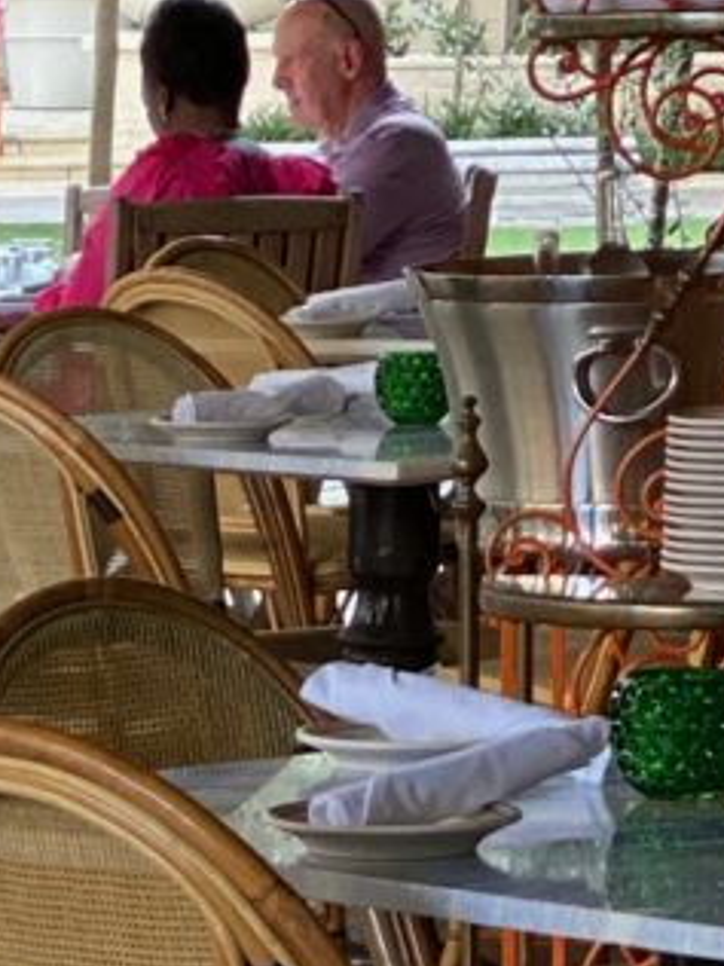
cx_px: -309
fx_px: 7055
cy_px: 1486
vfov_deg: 7.7
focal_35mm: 253
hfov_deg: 5.8
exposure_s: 1/120
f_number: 2
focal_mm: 6
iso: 250
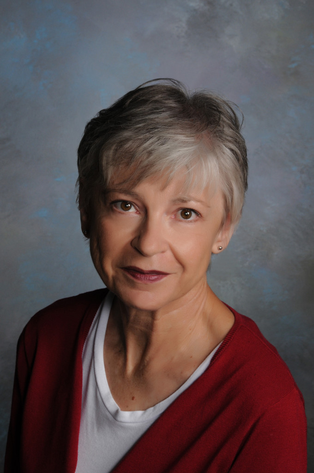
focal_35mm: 168
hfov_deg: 8.1
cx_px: 157
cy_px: 236
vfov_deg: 12.2
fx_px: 2204
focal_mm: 112
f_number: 18
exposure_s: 1/160
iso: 400
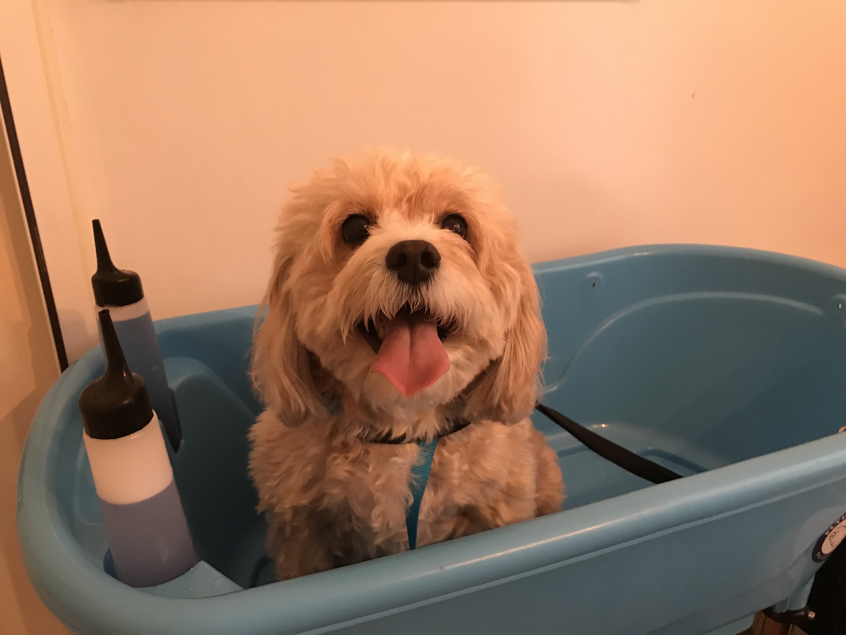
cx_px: 423
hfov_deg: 63.4
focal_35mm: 28
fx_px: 684
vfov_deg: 49.7
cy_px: 318
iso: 100
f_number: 1.8
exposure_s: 1/9
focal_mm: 3.99
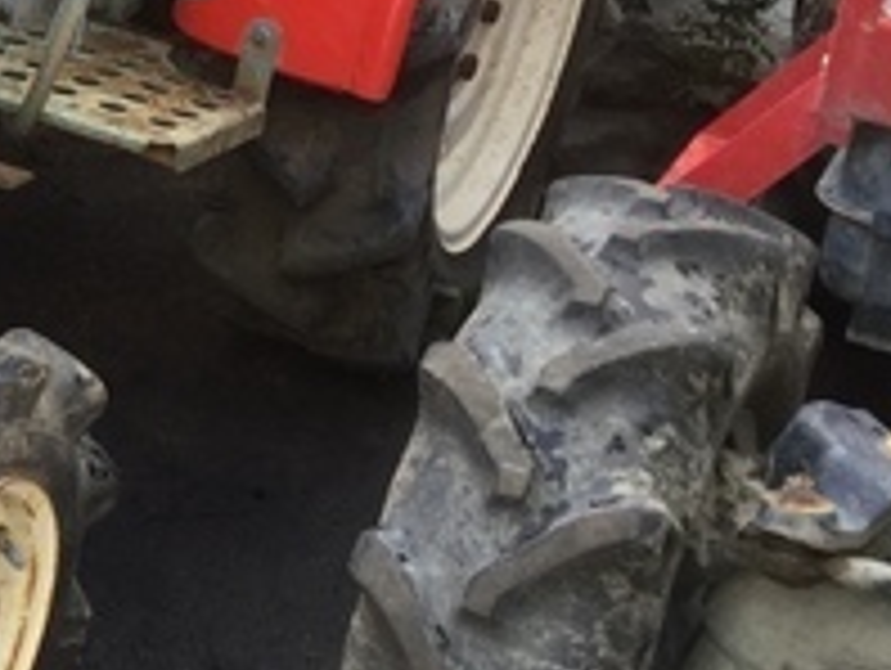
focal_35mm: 100
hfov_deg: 18.0
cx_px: -342
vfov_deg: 14.6
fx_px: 2577
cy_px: 27
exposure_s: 1/120
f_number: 2.4
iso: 32
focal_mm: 3.3
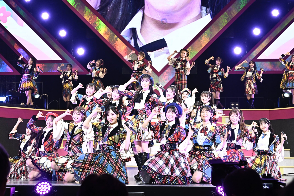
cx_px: 147
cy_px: 98
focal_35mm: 55
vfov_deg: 24.6
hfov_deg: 36.2
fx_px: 449
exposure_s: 1/640
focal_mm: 55
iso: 3200
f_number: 6.3
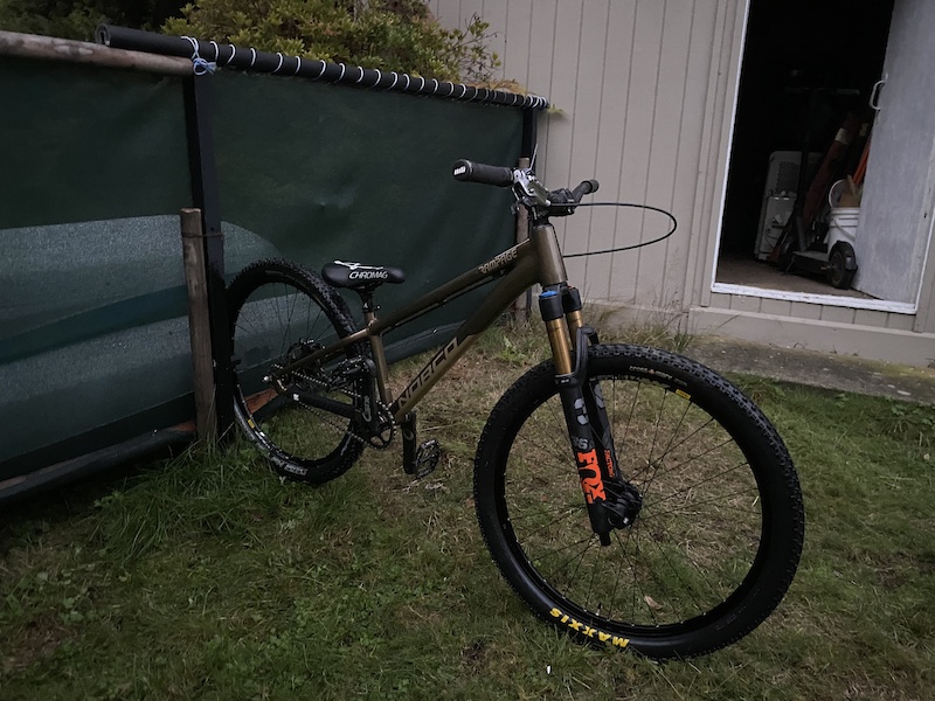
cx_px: 468
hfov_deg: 67.3
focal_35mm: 26
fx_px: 702
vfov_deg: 53.1
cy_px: 350
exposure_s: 1/15
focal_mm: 4.25
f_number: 1.8
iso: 2500
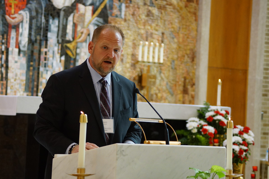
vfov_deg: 10.1
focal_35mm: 135
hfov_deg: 15.2
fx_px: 1008
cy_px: 90
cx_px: 134
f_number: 4
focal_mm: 90
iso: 800
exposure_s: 1/160
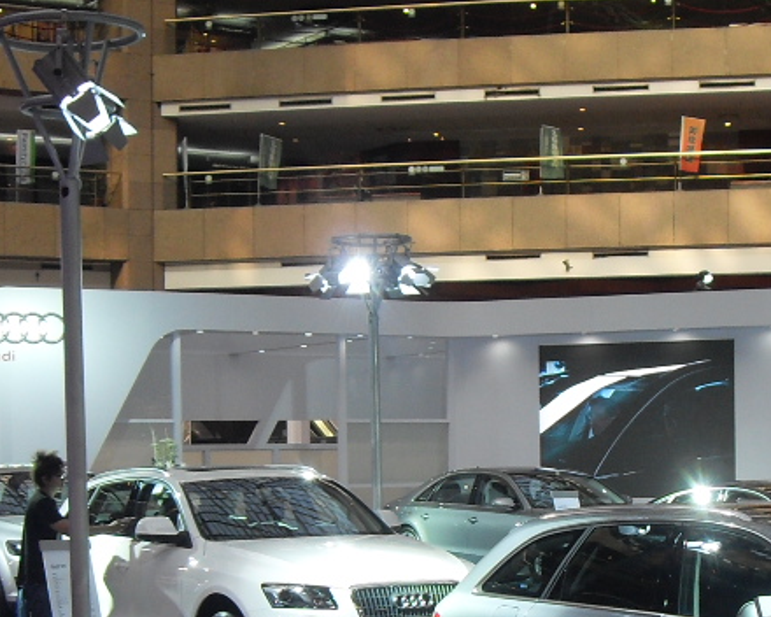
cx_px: 608
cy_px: 561
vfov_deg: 18.0
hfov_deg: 22.5
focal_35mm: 84
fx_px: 1917
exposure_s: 1/60
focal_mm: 6.3
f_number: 2.8
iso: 100
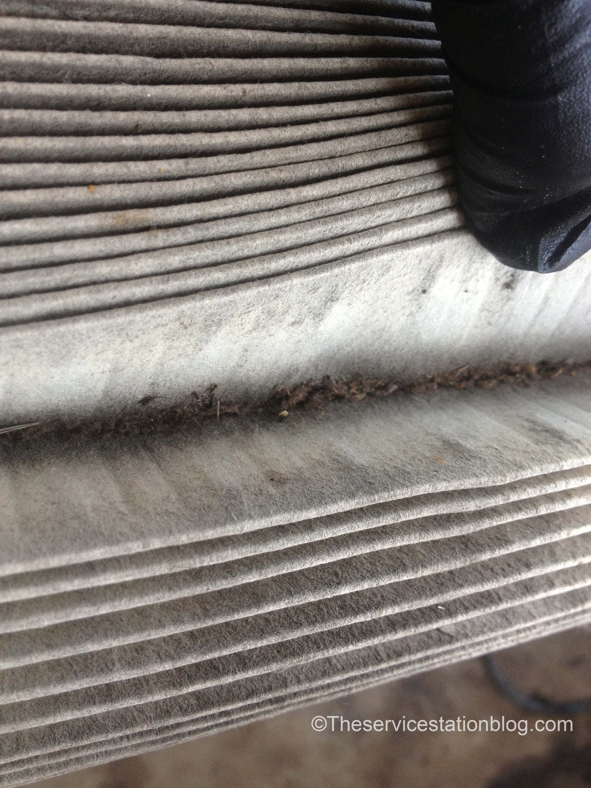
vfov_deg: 52.6
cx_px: 296
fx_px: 797
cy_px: 394
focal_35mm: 35
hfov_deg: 40.7
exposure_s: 1/120
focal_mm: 4.28
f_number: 2.4
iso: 100
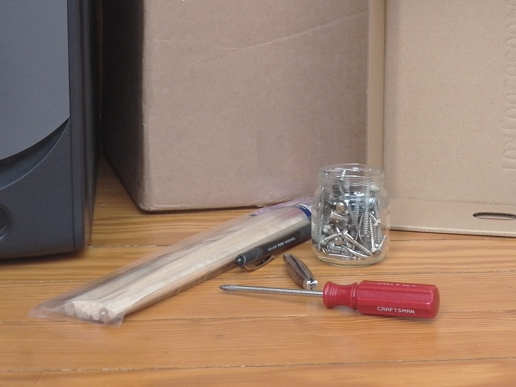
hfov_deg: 23.5
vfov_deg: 17.4
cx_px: 227
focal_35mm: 83
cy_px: 13
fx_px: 1237
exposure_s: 1/30
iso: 200
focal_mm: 7.1
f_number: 3.2
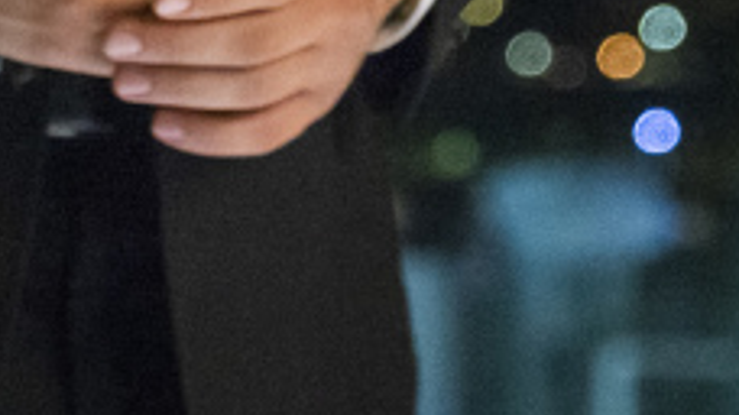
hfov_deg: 8.0
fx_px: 5190
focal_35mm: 265
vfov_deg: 4.5
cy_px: -597
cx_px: -263
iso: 12800
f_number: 2.8
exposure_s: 1/125
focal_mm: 48
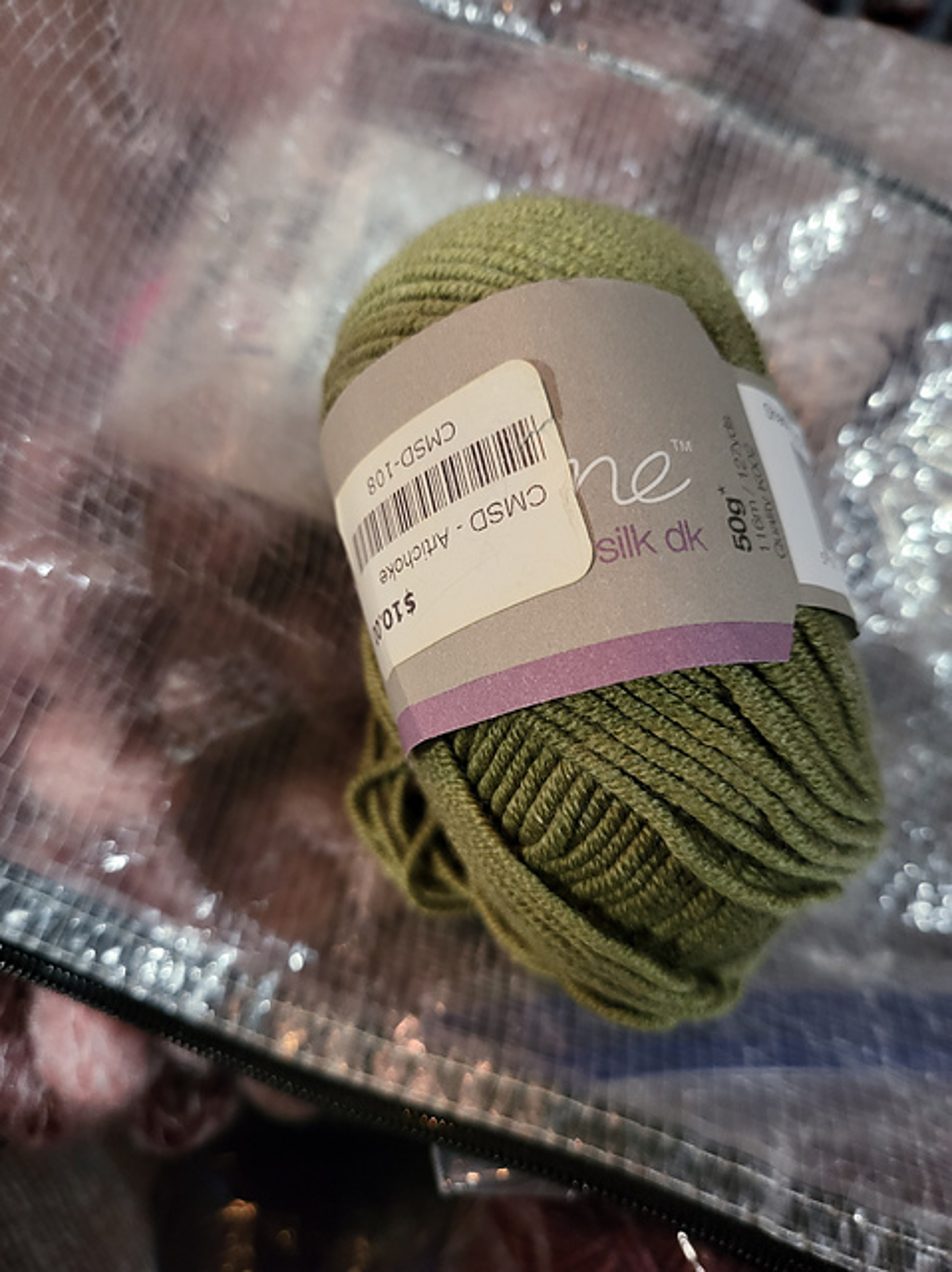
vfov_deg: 71.6
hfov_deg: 56.8
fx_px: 881
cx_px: 476
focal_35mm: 24
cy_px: 636
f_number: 1.8
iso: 640
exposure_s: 1/30
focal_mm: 5
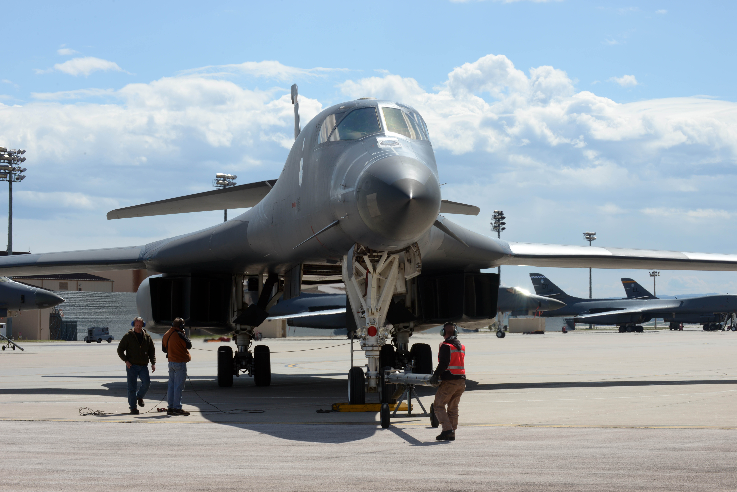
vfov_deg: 13.4
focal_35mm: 102
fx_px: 2089
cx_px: 368
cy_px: 246
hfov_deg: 20.0
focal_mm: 102
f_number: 18
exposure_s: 1/100
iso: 160
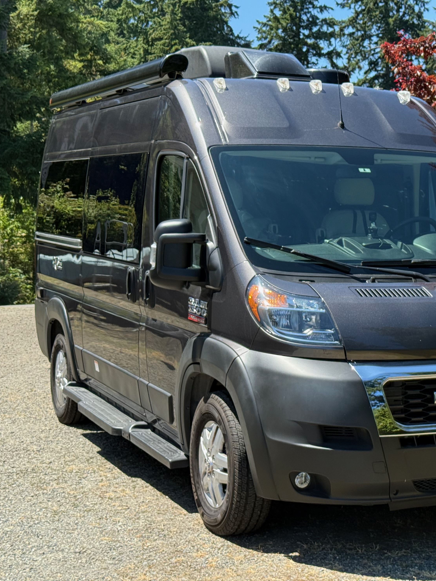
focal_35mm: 65
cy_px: 287
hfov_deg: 22.3
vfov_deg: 29.8
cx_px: 351
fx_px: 1092
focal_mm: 6.76
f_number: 1.78
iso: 80
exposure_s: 1/1377
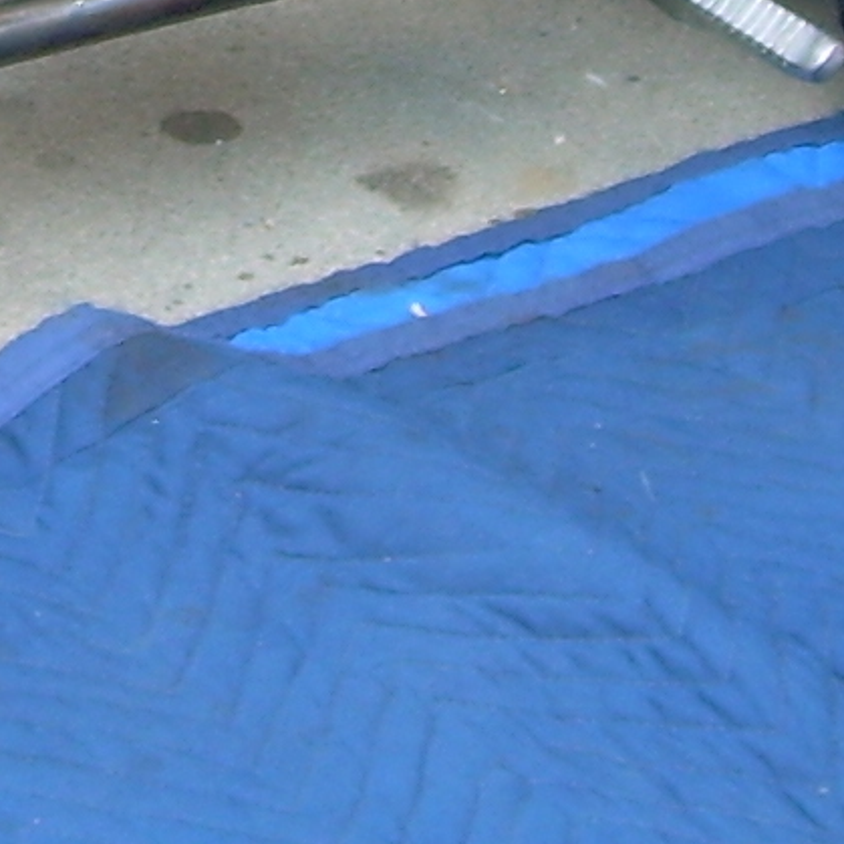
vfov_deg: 9.2
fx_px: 5020
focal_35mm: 182
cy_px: -592
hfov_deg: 9.6
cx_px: 62
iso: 50
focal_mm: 6.3
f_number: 2.8
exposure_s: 1/19.5
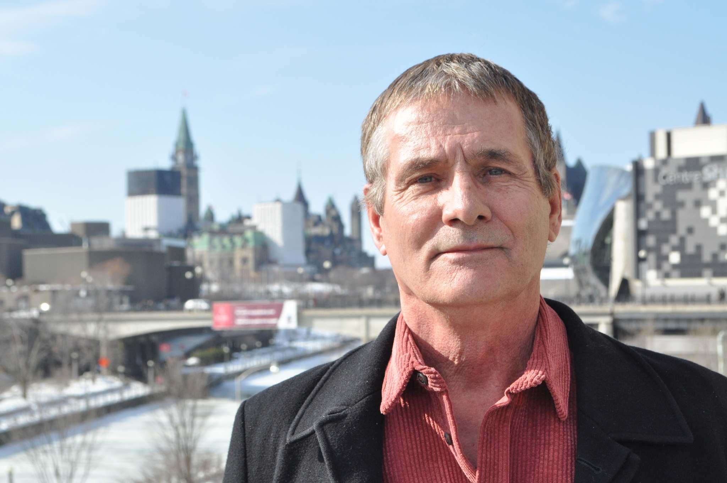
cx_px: 364
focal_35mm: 82
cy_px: 242
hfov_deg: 24.6
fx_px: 1664
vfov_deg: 16.5
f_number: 11
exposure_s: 1/500
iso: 640
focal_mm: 55
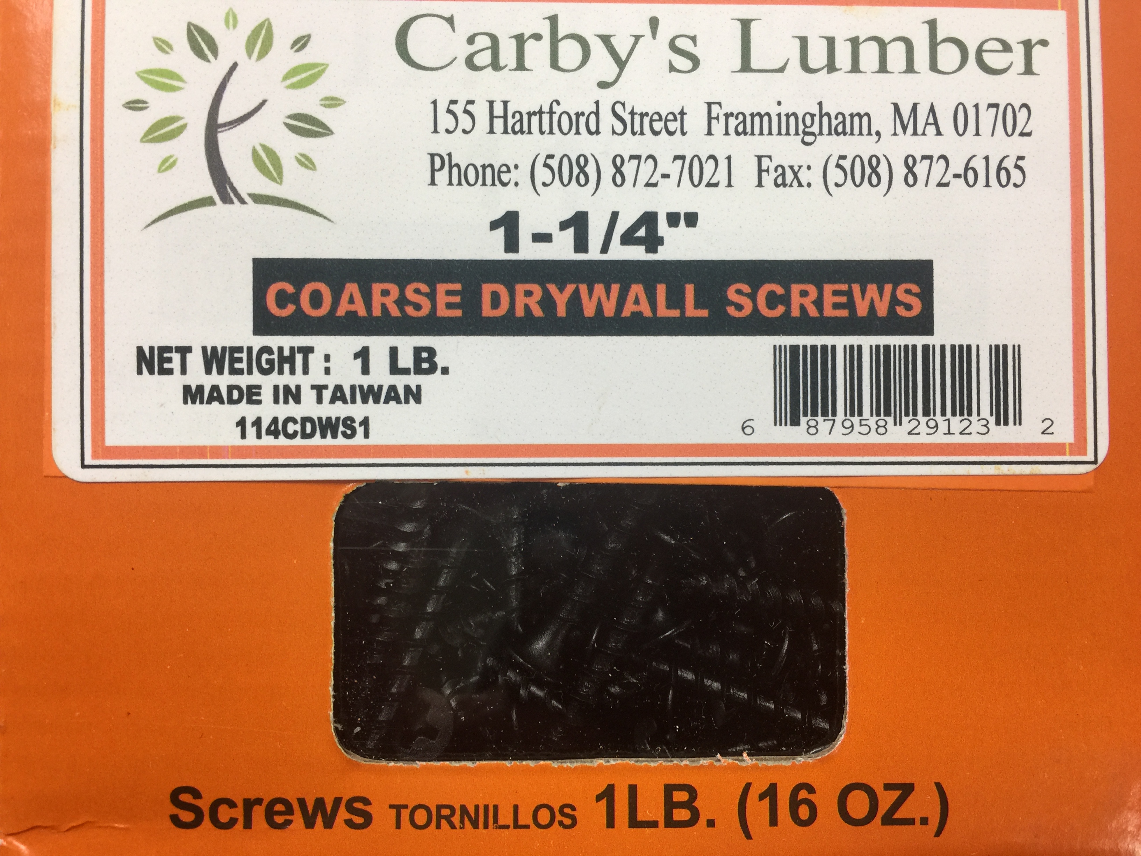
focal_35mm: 29
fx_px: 956
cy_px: 428
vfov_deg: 48.2
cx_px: 570
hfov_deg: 61.7
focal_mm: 4.15
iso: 32
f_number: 2.2
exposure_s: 1/15
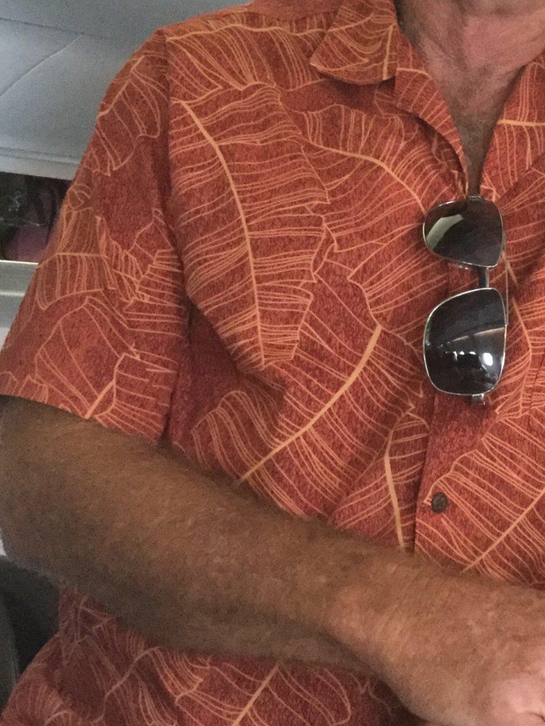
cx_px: 447
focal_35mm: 68
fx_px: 1428
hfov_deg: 21.3
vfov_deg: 28.6
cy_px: 338
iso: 320
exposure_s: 1/15
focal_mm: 3.3
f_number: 2.4
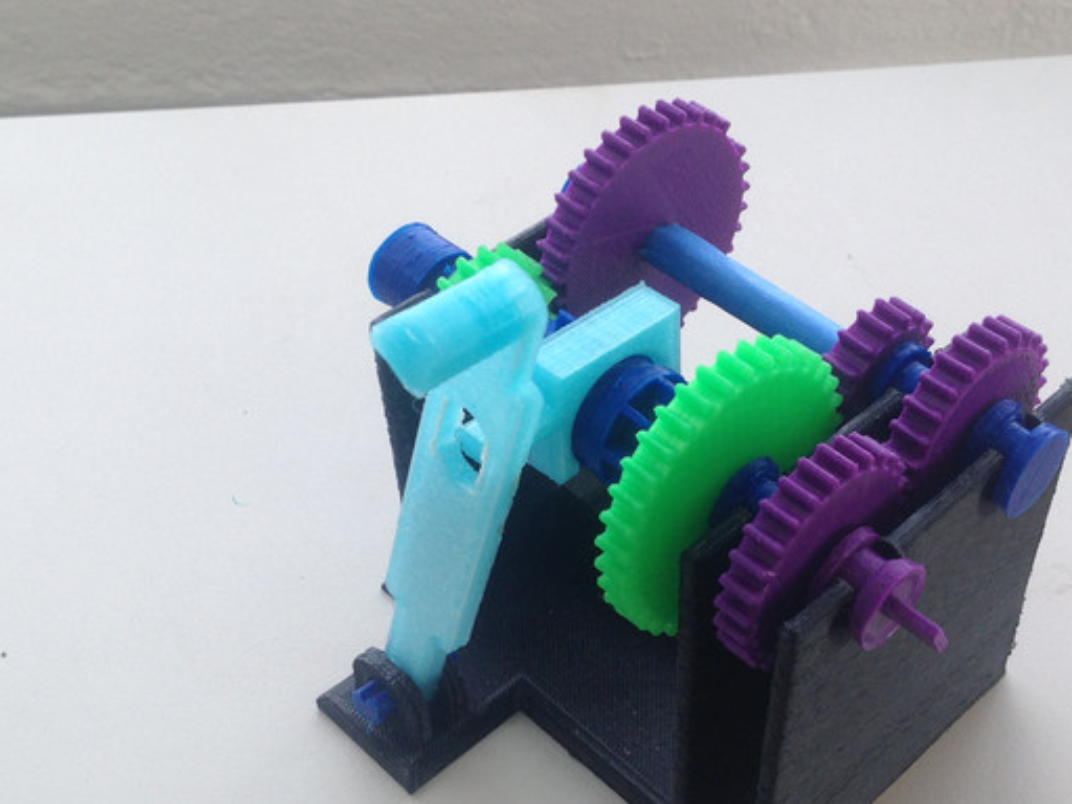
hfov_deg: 34.9
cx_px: 602
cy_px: 471
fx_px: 1703
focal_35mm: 55
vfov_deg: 26.5
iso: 50
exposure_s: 1/154
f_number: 2.4
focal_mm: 4.12
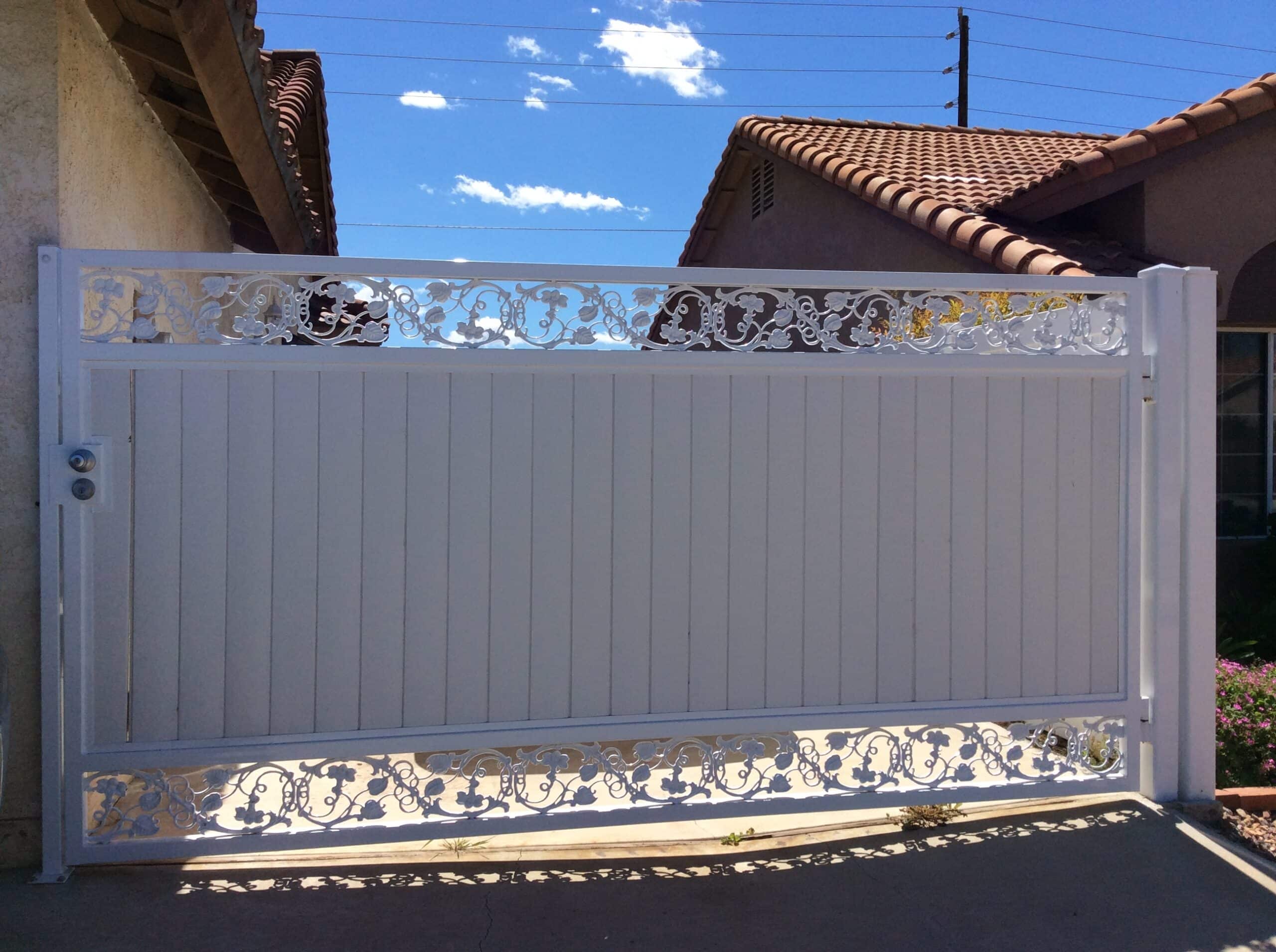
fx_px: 1215
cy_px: 476
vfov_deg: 42.8
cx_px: 638
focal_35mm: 33
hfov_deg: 55.4
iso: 32
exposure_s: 1/2119
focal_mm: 3.3
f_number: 2.4
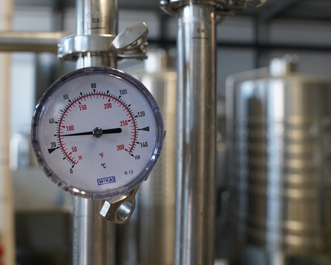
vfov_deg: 41.0
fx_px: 353
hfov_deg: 49.5
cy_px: 106
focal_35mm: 36
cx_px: 114
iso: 1250
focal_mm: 25
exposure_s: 1/160
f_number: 4
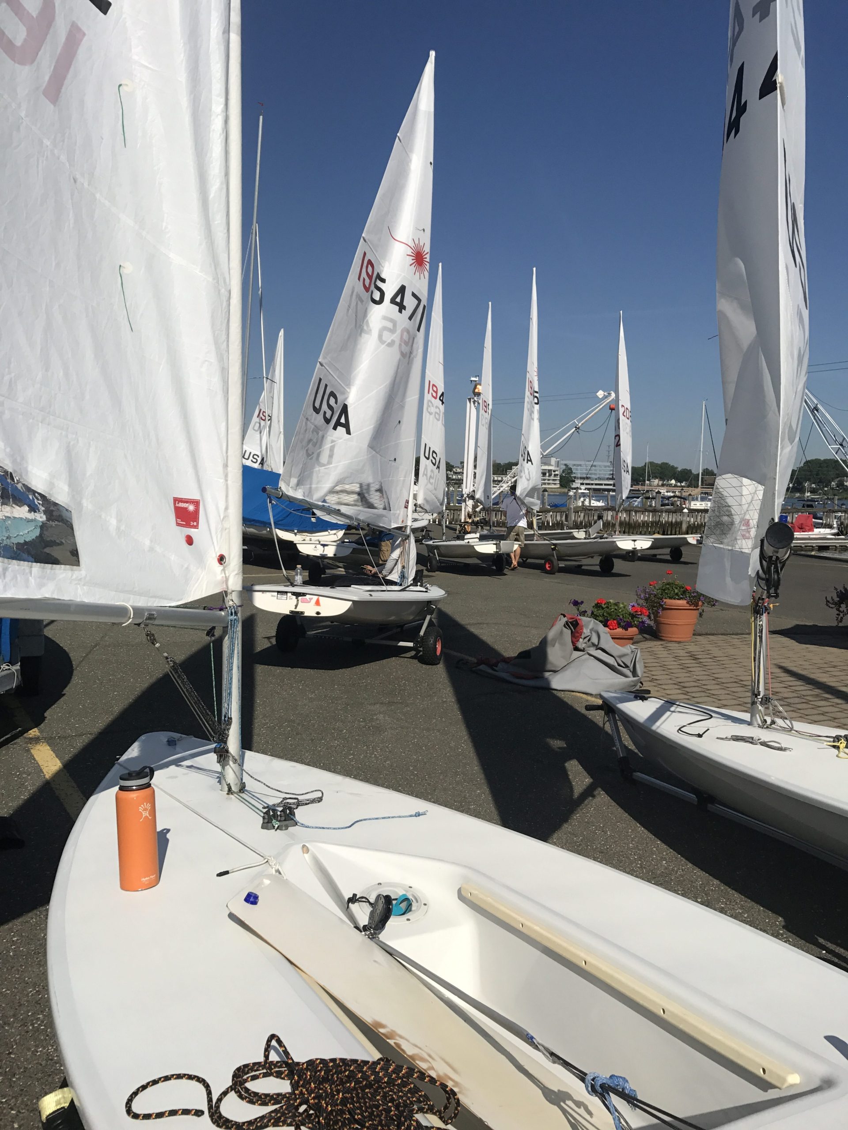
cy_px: 565
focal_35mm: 28
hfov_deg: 49.7
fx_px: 915
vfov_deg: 63.4
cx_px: 424
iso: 20
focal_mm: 3.99
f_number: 1.8
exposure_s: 1/5650
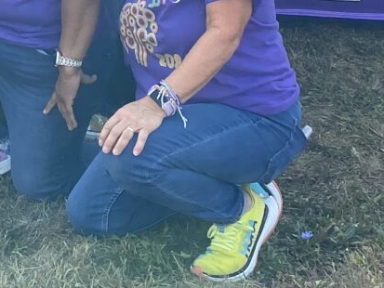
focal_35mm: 129
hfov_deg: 14.2
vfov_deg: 10.5
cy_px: -305
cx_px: -211
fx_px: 1431
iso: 32
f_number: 1.8
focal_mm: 4.25
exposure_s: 1/1016
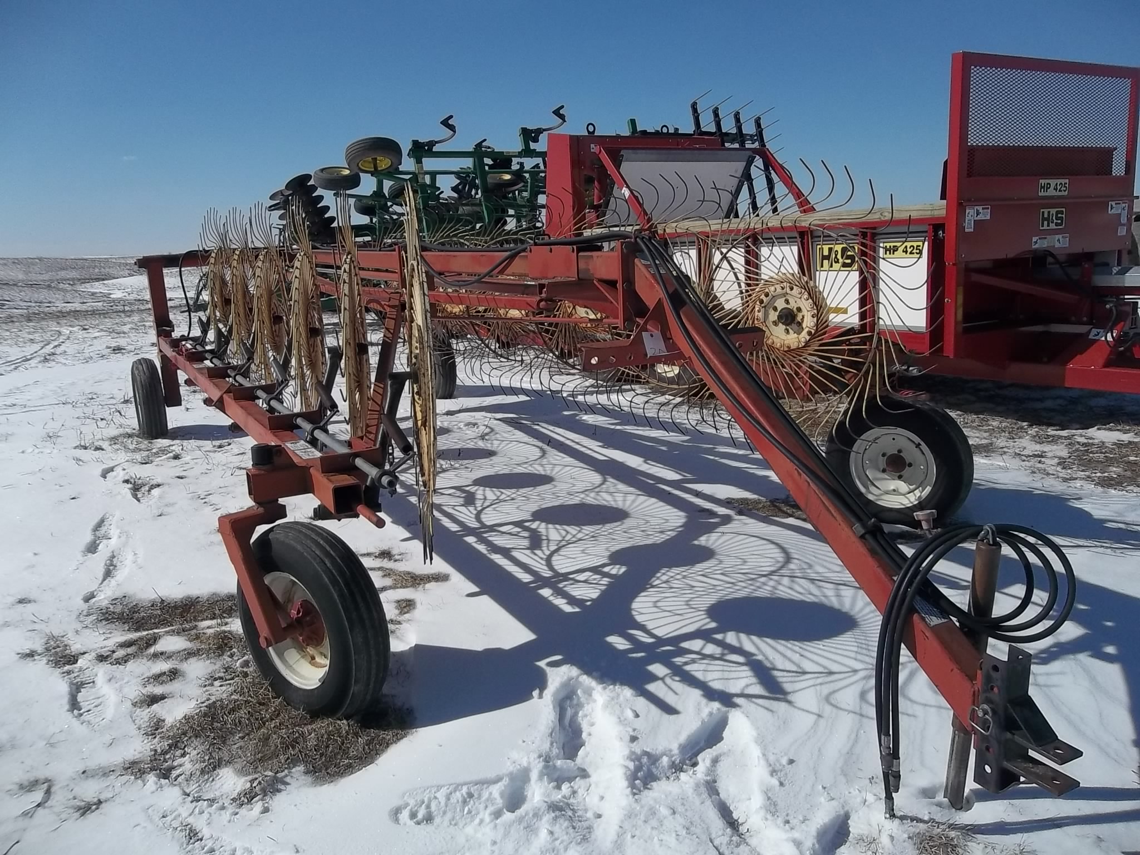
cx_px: 570
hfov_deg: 65.3
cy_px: 428
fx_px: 889
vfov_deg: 51.4
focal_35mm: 27
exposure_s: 1/500
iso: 80
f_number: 8.9
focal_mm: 4.9
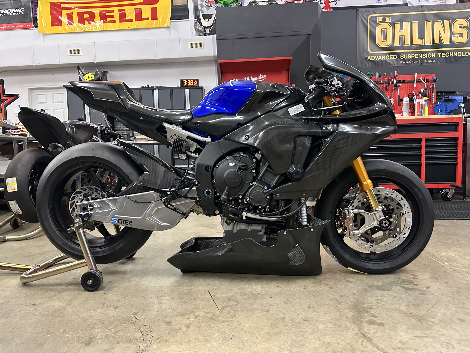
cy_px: 176
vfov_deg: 56.8
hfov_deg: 71.6
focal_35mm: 24
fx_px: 326
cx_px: 235
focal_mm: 6.86
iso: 640
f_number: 1.78
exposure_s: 1/40
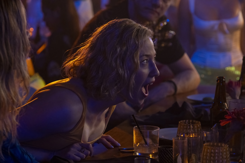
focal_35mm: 136
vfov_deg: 10.1
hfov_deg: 15.1
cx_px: 122
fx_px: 925
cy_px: 82
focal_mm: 90.6
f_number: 4.5
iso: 4000
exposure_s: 1/250
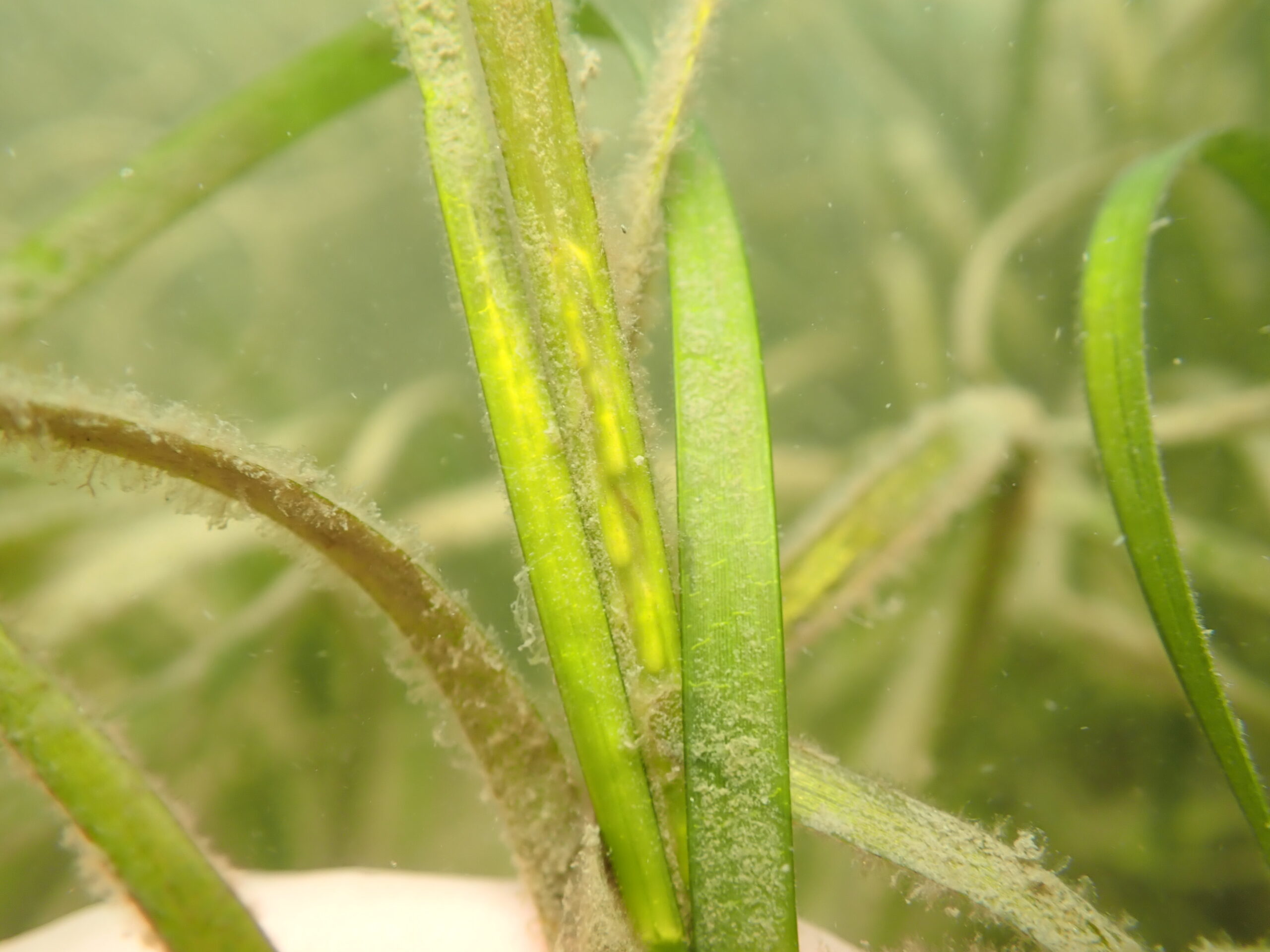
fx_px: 1101
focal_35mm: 30
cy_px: 476
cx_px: 635
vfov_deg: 46.8
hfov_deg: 60.0
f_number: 2.3
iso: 100
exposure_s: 1/160
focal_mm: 5.4
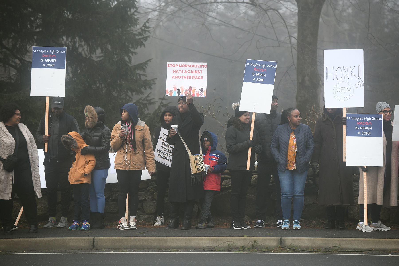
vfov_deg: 8.9
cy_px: 133
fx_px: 1718
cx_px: 200
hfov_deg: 13.2
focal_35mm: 155
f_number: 5.6
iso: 800
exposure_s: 1/1000
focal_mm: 155
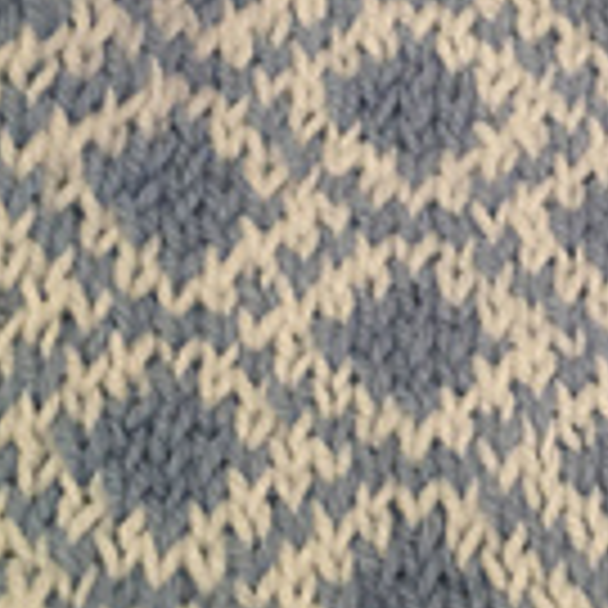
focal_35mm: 95
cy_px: 290
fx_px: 1888
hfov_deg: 17.2
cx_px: 779
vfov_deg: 18.3
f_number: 2.2
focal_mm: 4.15
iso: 200
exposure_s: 1/17
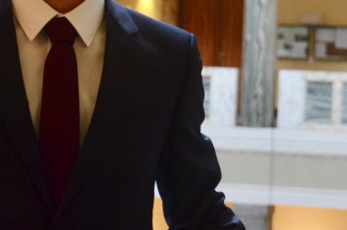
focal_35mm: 151
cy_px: 48
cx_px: 301
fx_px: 1456
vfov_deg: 9.0
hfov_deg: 13.5
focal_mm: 35
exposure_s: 1/30
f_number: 4.5
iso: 1400
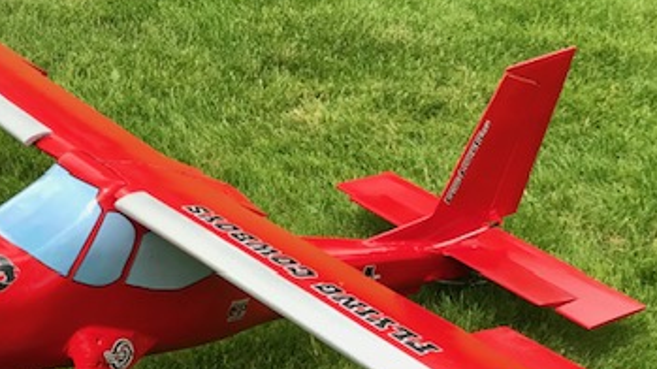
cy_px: 333
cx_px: 224
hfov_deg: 36.9
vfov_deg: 21.0
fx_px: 975
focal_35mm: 56
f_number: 1.8
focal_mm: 3.99
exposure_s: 1/573
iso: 20
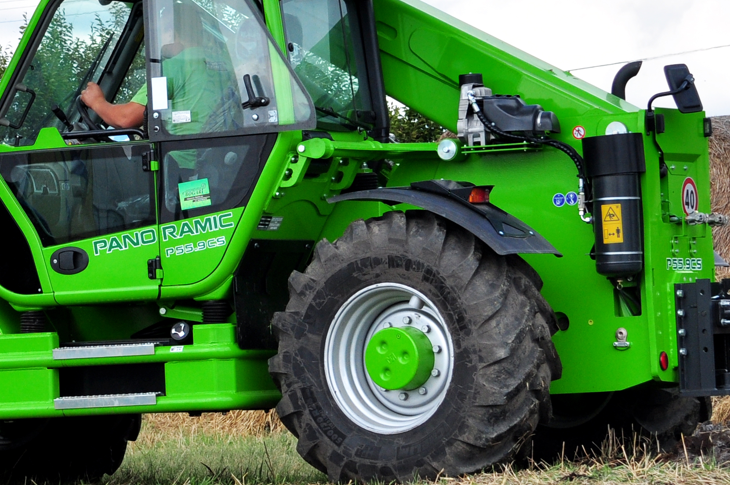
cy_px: 45
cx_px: 11
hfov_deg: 7.6
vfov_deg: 5.1
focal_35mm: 271
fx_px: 5488
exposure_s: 1/640
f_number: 6.3
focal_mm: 70
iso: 250
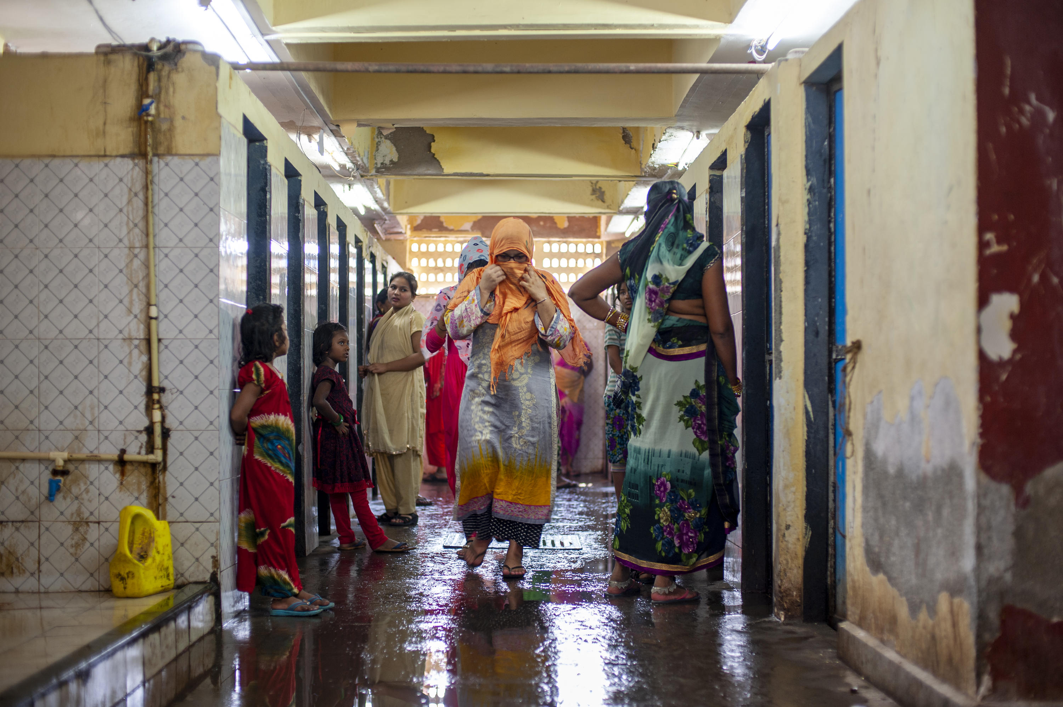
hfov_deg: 39.6
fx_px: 1475
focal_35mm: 50
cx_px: 532
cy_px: 354
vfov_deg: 27.0
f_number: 2.2
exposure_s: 1/40
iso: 200
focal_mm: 50
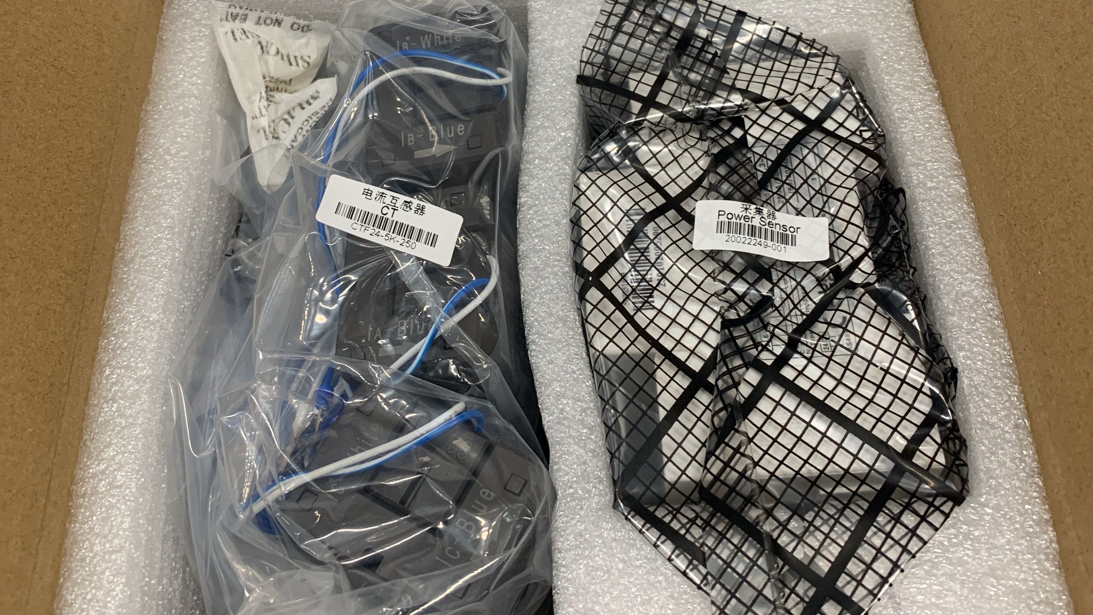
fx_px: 1101
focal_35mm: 38
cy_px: 180
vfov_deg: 30.8
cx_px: 546
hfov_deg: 52.8
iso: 100
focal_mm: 4.25
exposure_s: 1/117
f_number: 1.8
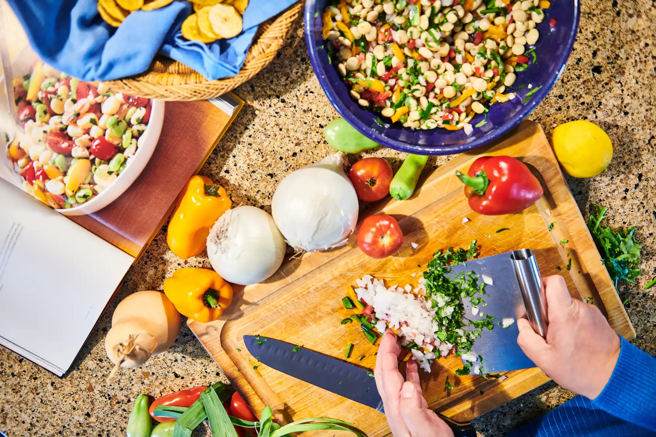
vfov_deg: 41.1
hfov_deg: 58.7
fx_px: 583
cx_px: 328
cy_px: 218
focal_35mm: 32
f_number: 2.8
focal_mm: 32
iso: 640
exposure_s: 1/160
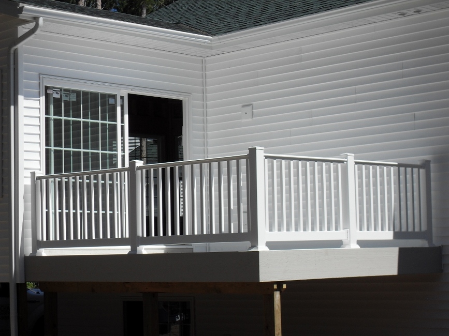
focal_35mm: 89
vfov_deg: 16.6
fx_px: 1154
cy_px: 168
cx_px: 224
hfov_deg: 22.0
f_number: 11.8
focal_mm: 15.3
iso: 80
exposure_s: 1/125
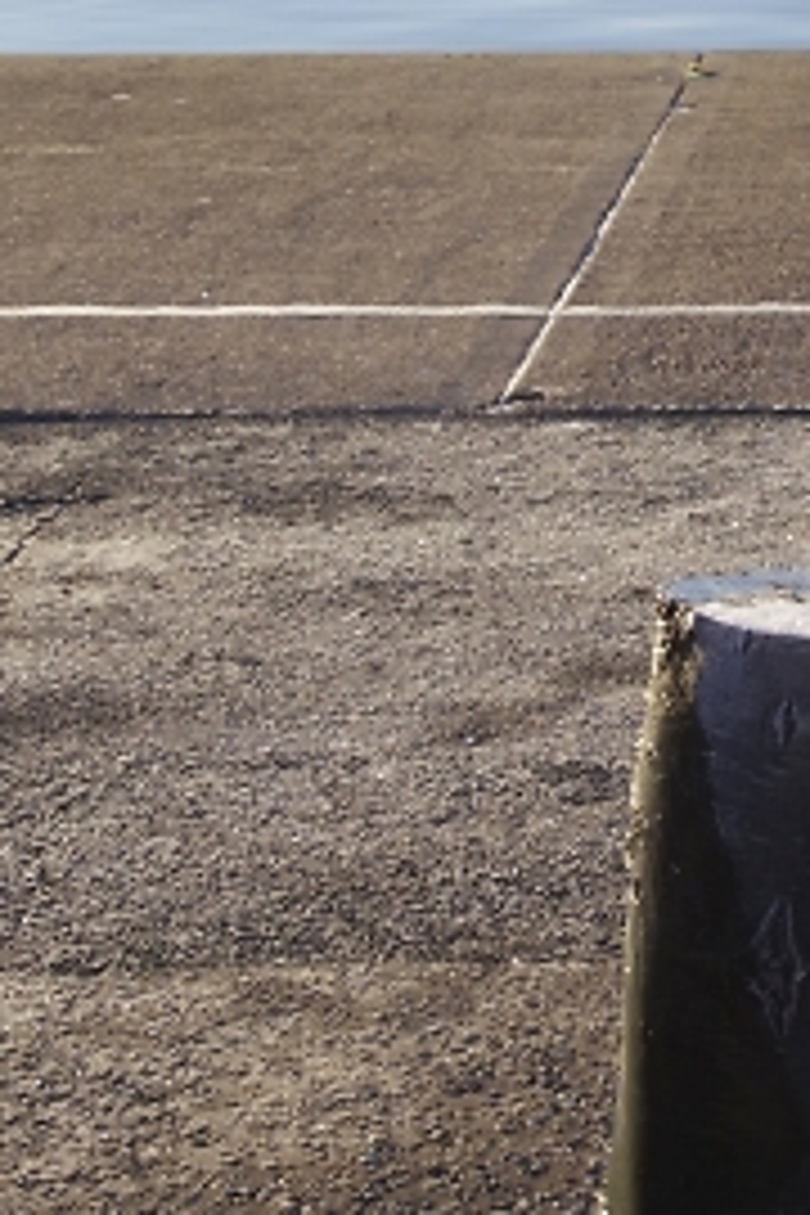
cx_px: 1303
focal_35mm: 115
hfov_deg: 11.3
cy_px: -108
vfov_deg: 17.2
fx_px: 3881
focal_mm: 31
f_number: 13
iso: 400
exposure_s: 1/160
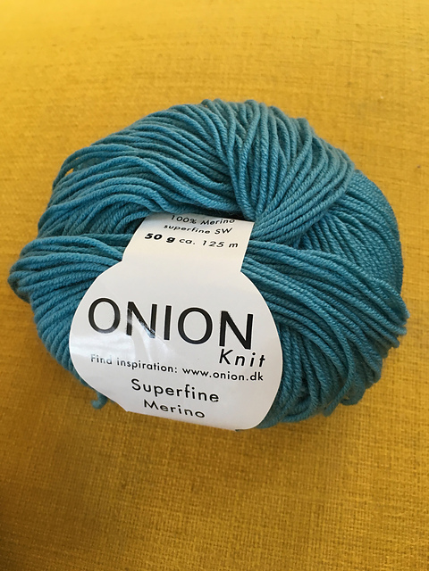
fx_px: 479
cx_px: 214
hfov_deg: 48.2
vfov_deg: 61.7
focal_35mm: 29
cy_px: 286
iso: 50
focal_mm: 4.15
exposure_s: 1/33
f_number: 2.2
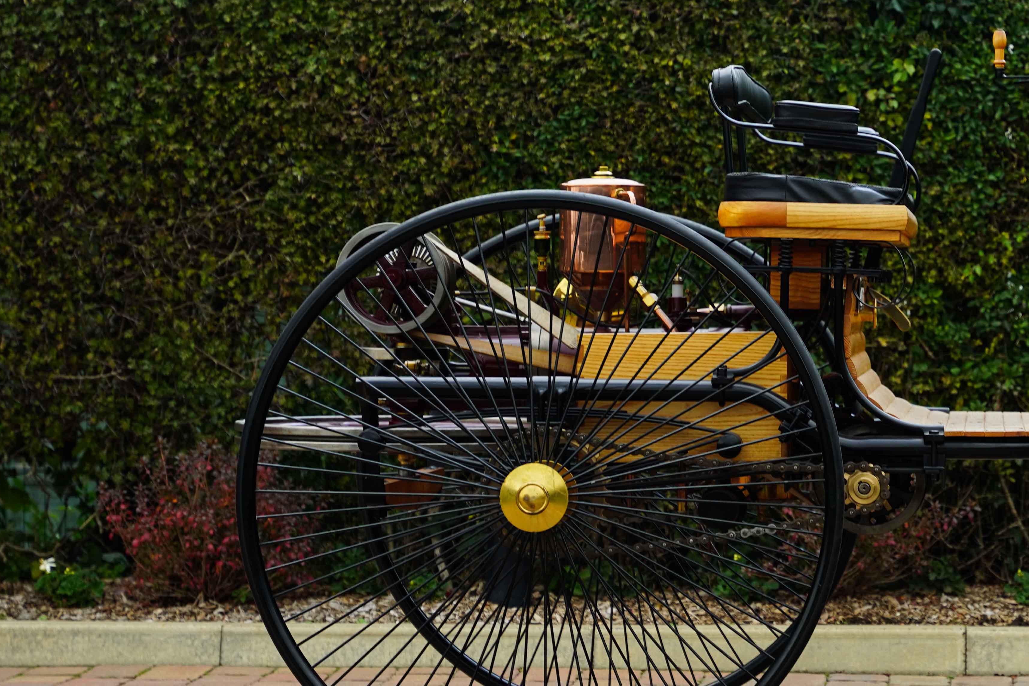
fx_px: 3487
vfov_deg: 11.2
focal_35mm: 122
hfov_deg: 16.6
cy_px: 327
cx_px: 869
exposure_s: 1/125
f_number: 4
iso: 250
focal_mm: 70
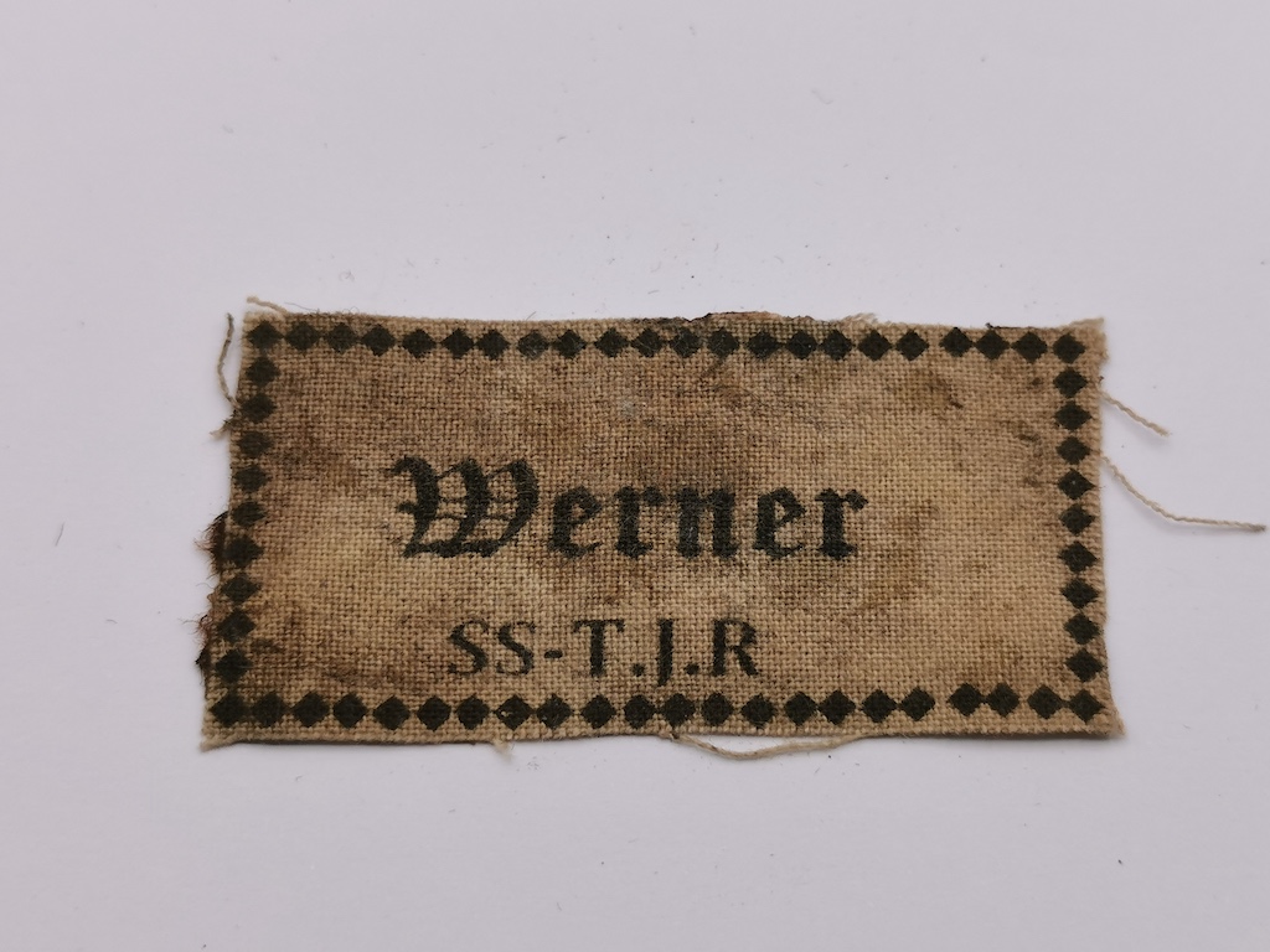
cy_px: 476
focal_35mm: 71
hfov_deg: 27.4
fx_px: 2605
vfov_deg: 20.7
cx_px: 635
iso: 50
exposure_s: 1/1312
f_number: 1.8
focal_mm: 5.58
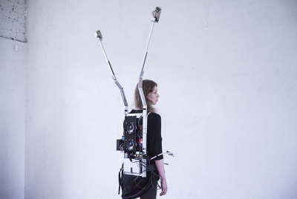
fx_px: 289
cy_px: 100
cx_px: 148
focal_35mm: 35
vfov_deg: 38.0
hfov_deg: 54.4
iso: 8000
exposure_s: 1/50
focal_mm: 35
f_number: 9
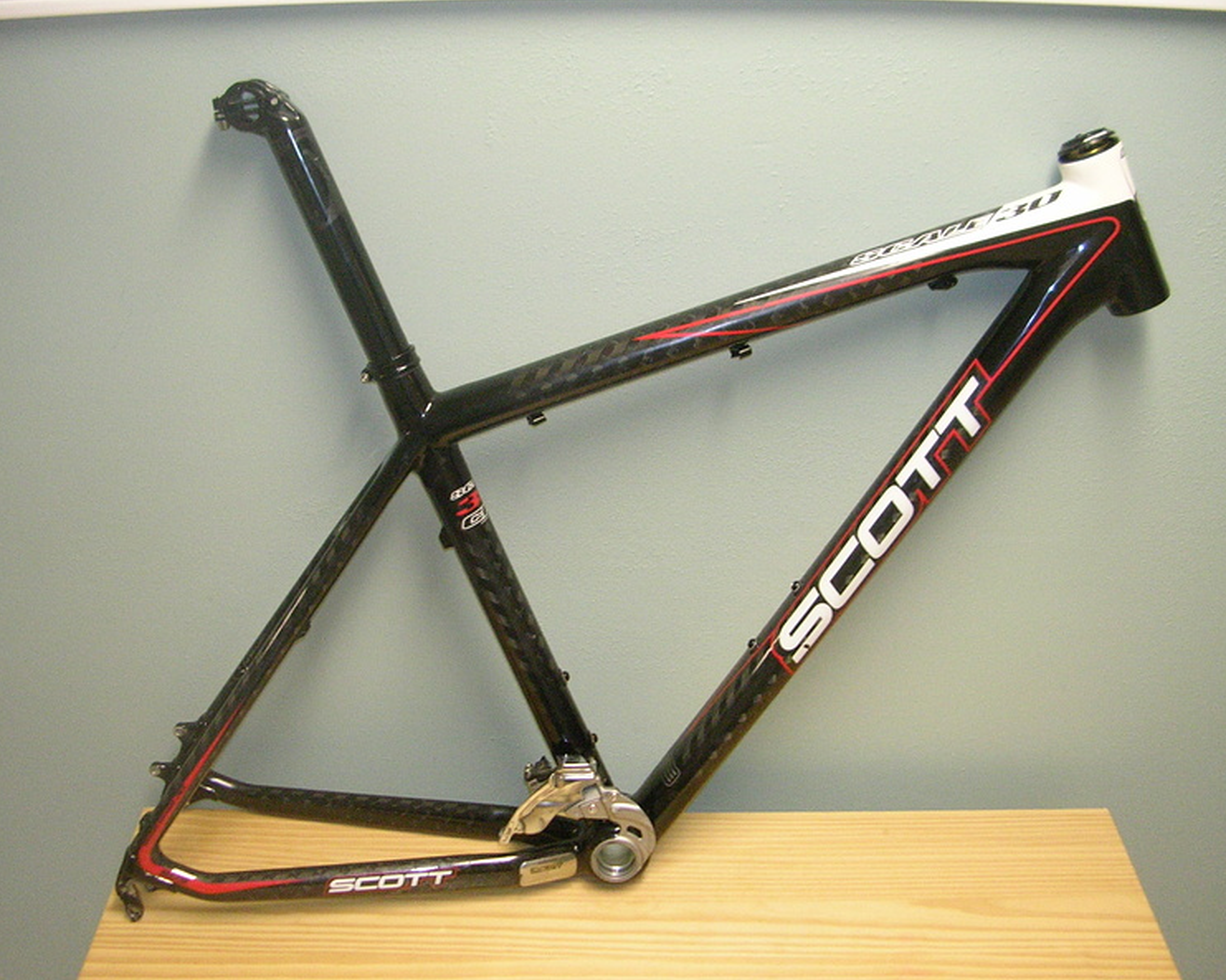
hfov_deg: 45.8
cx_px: 595
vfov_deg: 37.3
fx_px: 1451
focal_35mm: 40
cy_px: 491
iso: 200
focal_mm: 5.8
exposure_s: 1/23.5
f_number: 2.8
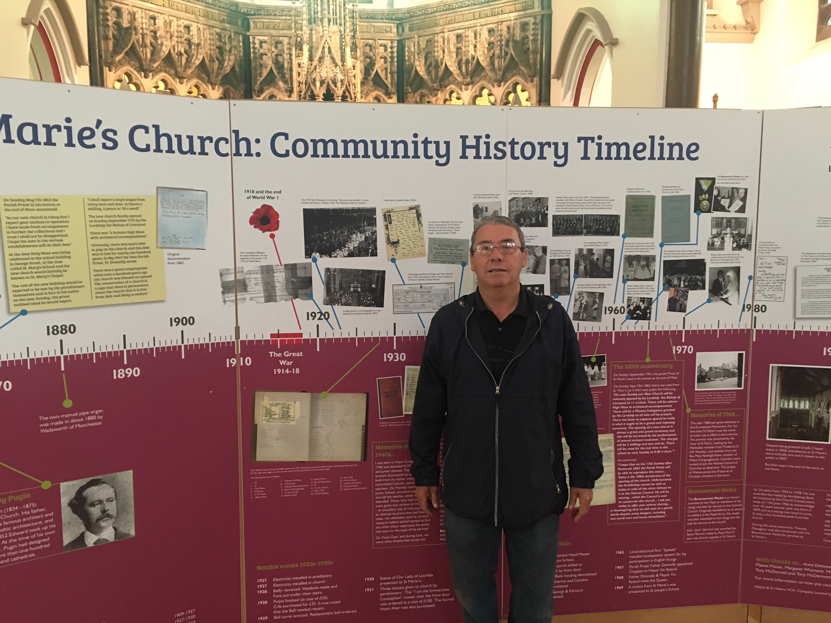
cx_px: 416
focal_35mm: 29
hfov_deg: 61.7
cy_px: 312
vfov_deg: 48.2
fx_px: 696
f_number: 2.2
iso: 200
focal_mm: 4.15
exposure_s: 1/17
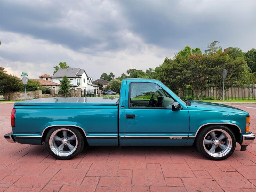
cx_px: 128
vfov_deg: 56.8
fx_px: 177
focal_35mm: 24
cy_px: 96
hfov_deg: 71.6
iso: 16
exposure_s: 1/166
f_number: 1.8
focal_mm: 6.7
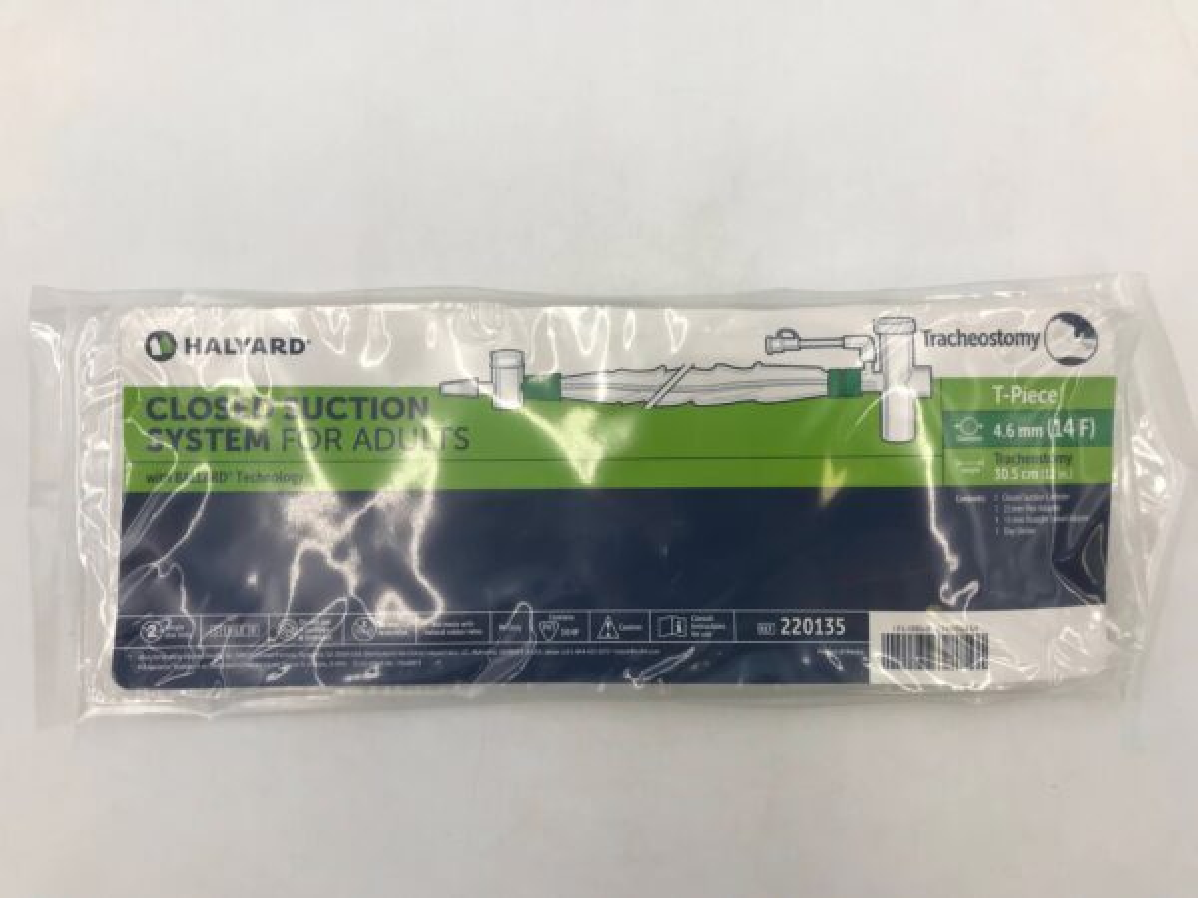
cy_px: 449
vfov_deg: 49.7
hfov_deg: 63.4
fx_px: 969
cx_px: 599
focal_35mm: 28
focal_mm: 3.99
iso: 32
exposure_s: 1/120
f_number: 1.8
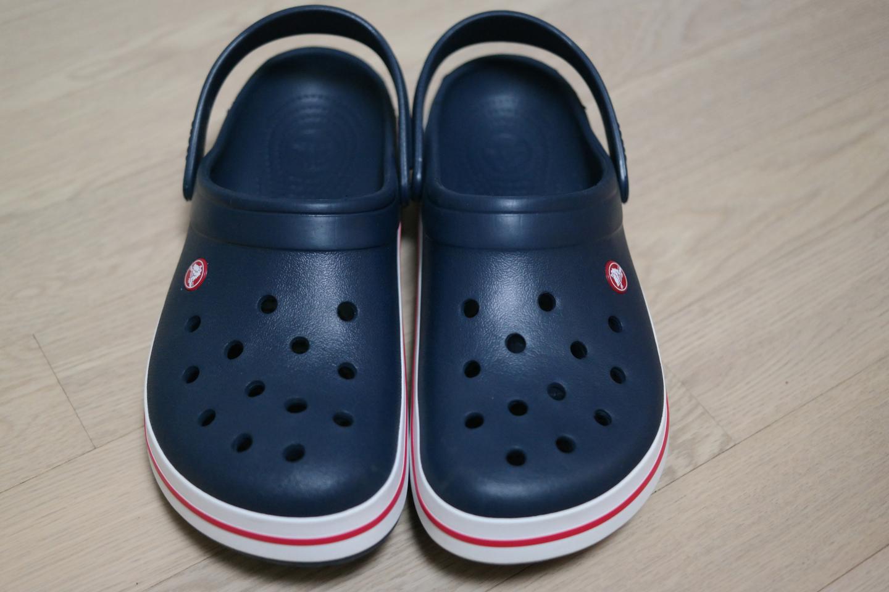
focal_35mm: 46
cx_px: 444
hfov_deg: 42.7
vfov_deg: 29.2
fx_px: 1136
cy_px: 296
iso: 1000
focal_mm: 30
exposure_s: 1/200
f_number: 2
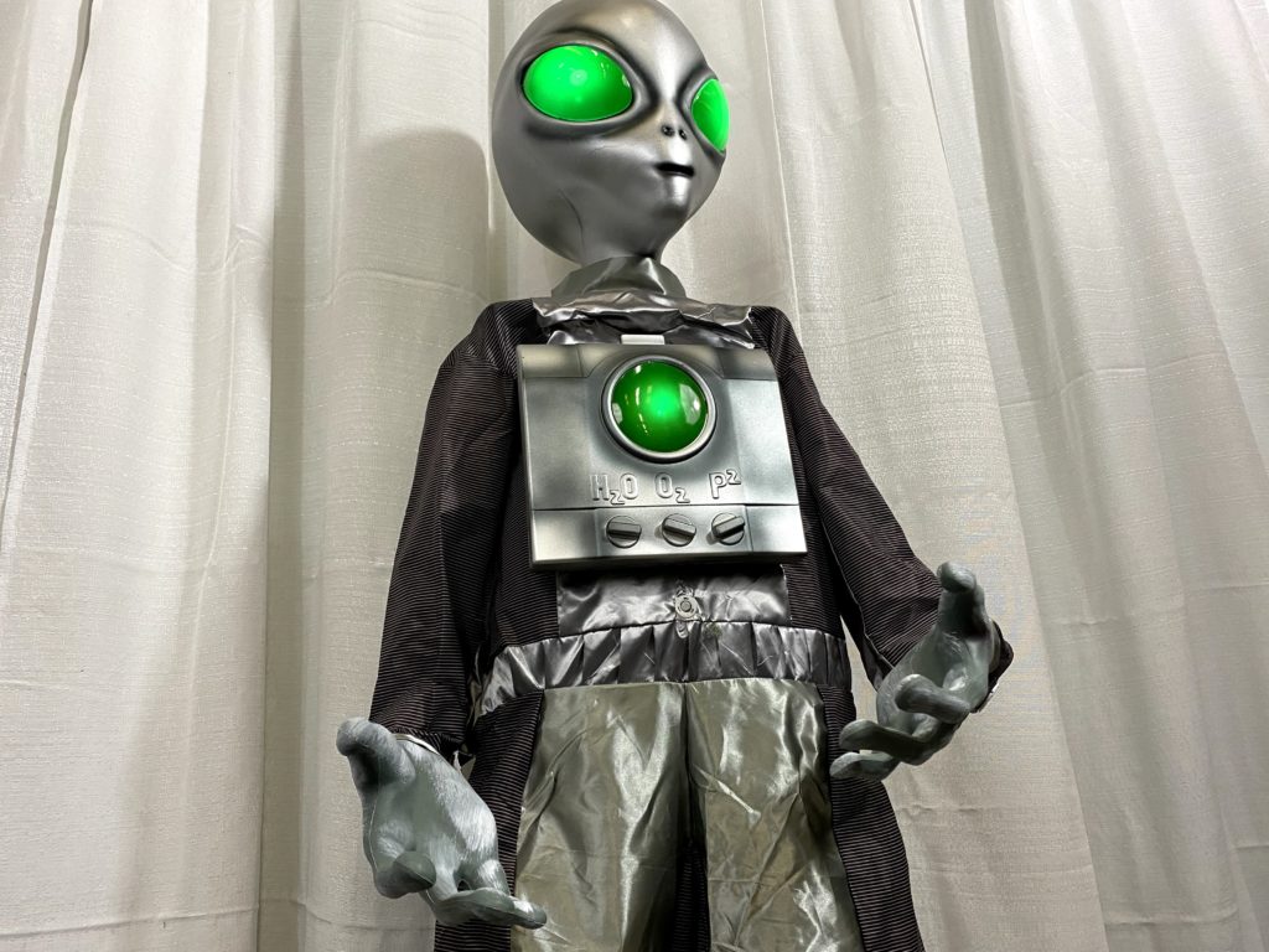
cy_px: 476
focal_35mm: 26
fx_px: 953
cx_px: 634
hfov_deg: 67.3
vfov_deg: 53.1
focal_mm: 4.25
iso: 125
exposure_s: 1/60
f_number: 1.8
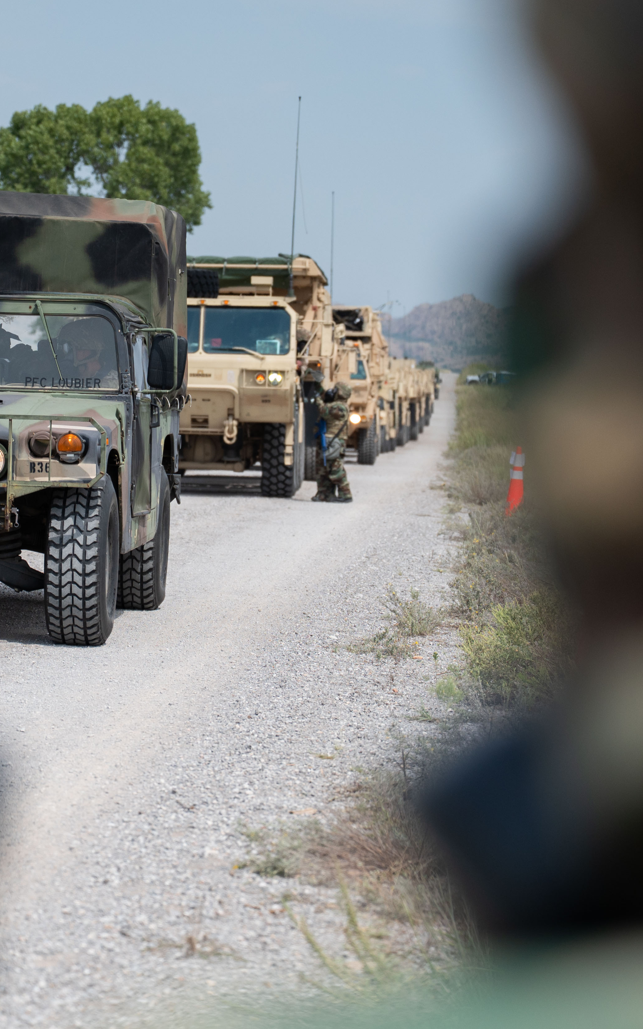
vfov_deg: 16.1
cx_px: 229
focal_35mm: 130
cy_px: 454
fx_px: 3645
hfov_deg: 10.1
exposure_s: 1/8000
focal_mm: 70
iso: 250
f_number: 2.8
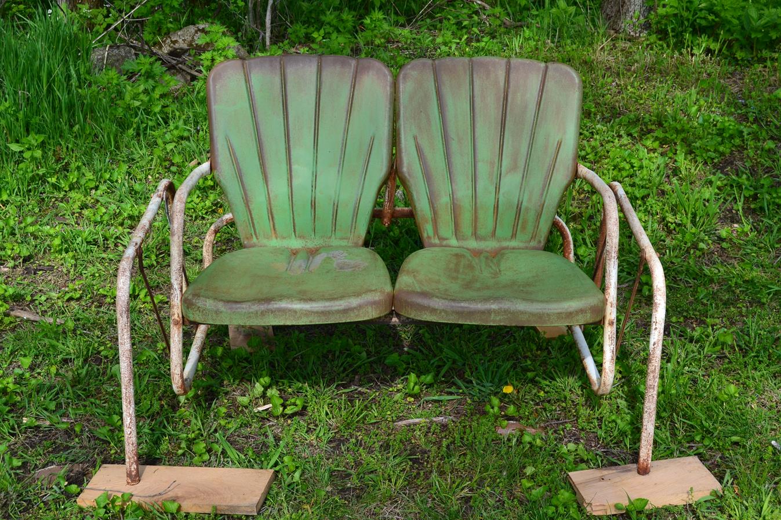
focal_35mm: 52
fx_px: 1139
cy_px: 260
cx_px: 390
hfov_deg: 37.9
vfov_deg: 25.8
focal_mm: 35
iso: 400
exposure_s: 1/320
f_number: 10
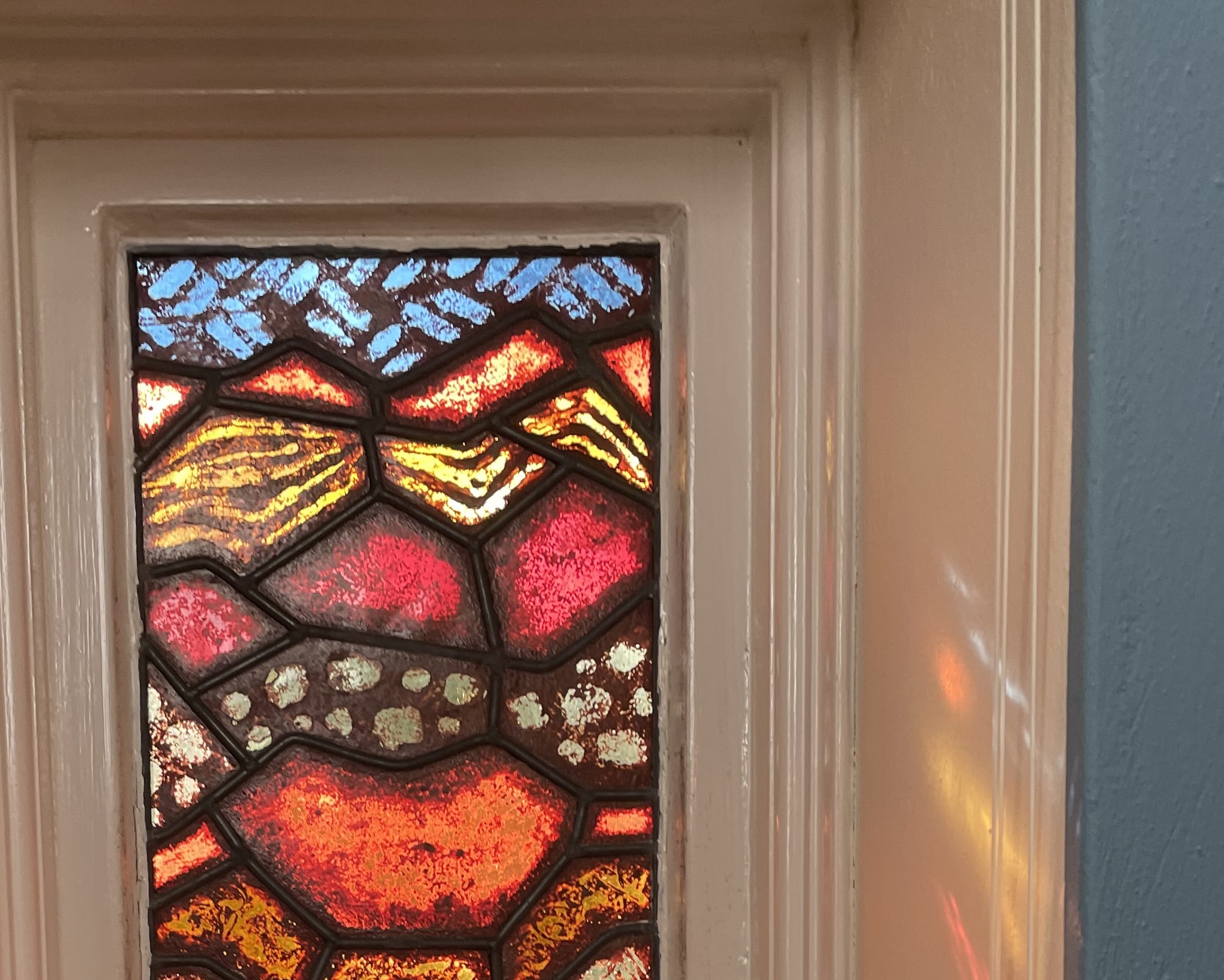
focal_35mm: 47
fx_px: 1703
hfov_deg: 39.0
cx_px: 400
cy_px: 1120
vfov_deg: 28.6
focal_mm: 4.2
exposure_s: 1/121
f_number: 1.6
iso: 100
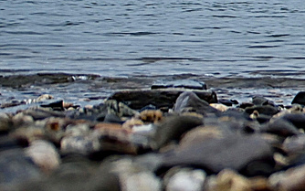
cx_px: 719
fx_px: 1542
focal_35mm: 185
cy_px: -25
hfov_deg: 10.0
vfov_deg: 7.0
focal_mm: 25
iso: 220
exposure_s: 1/40
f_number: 3.8
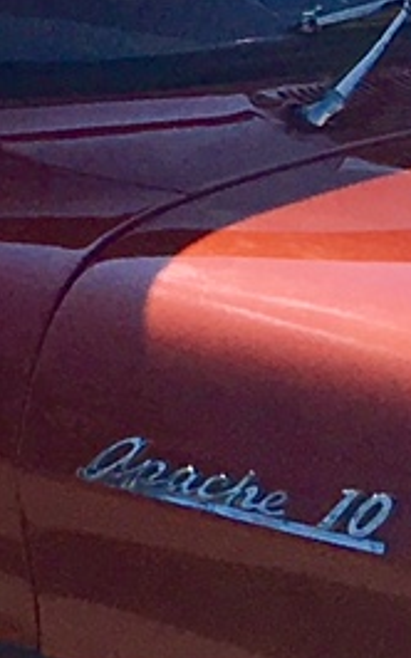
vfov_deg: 8.5
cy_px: -804
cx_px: -1476
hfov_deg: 4.9
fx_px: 4109
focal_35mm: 229
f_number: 2.2
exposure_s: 1/2564
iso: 25
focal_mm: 4.15
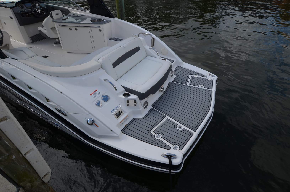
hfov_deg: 85.5
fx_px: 157
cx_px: 145
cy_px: 96
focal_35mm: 20
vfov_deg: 63.0
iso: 100
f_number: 9
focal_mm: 13
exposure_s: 1/320
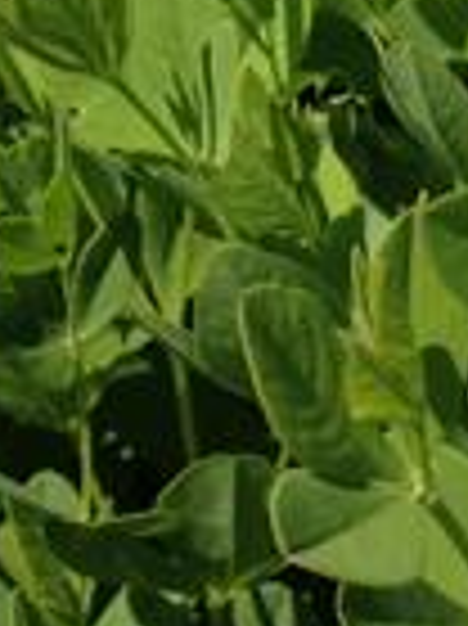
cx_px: 616
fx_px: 1823
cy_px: -252
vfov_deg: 17.8
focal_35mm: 101
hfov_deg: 14.0
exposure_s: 1/1842
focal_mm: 4.28
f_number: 2.4
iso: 50
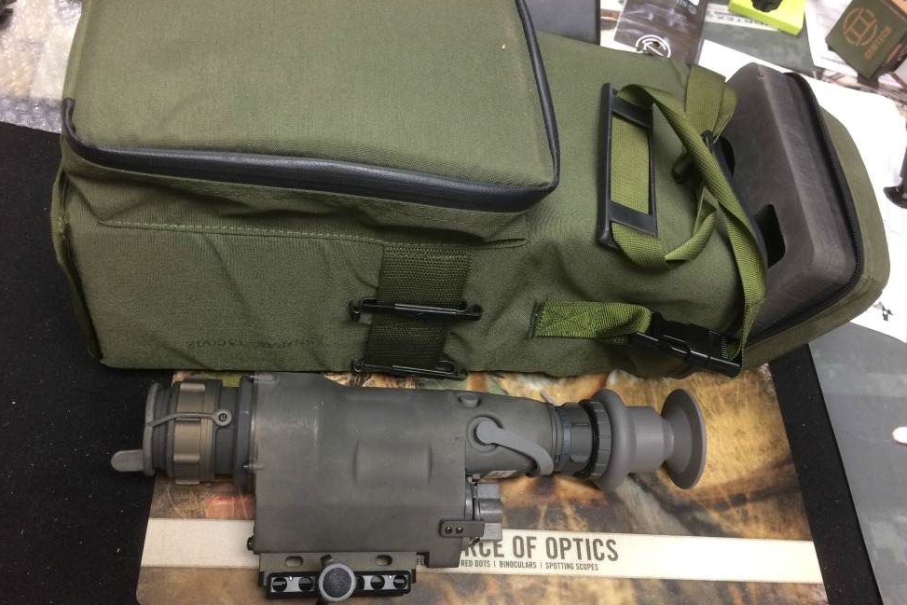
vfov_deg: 42.3
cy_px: 342
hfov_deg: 60.3
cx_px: 455
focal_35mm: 31
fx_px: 781
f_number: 2.2
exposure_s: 1/30
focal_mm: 4.15
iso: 100
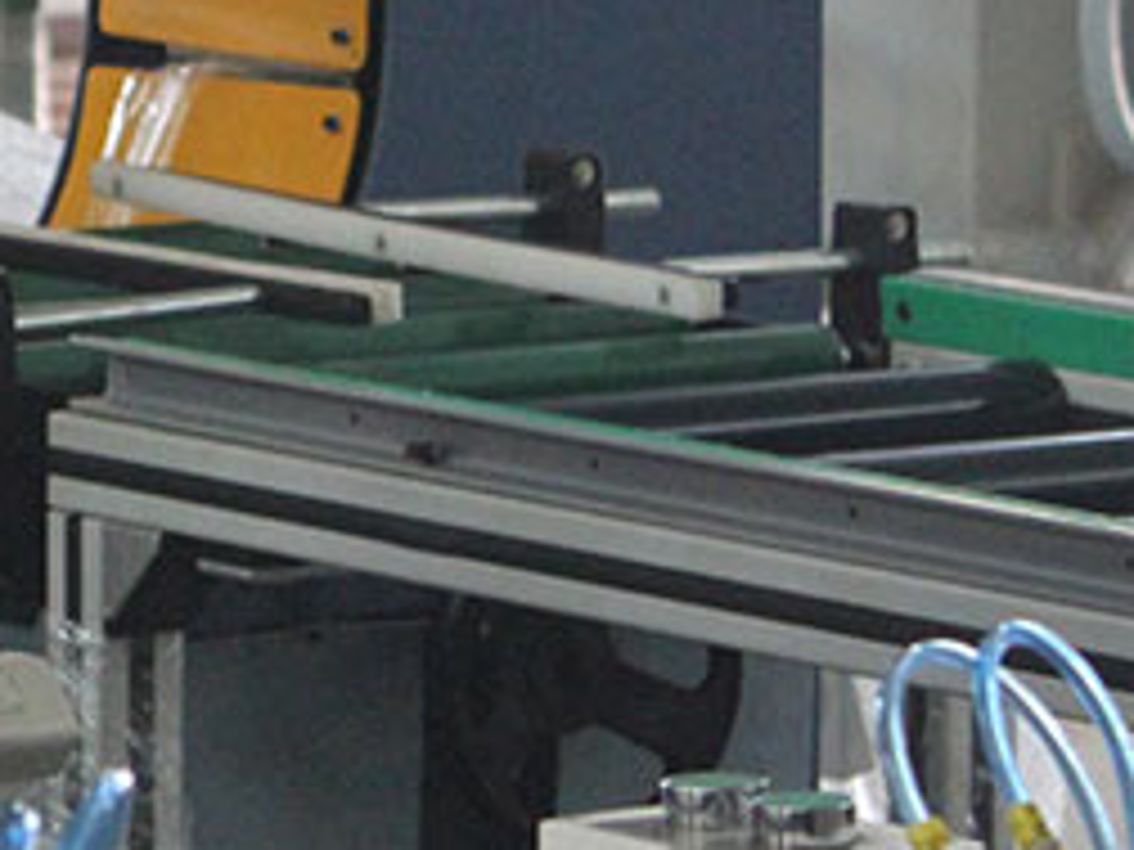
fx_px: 3341
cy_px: 196
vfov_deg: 14.4
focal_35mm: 102
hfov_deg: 18.2
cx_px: -250
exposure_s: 1/126
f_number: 2.2
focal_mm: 4.15
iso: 32
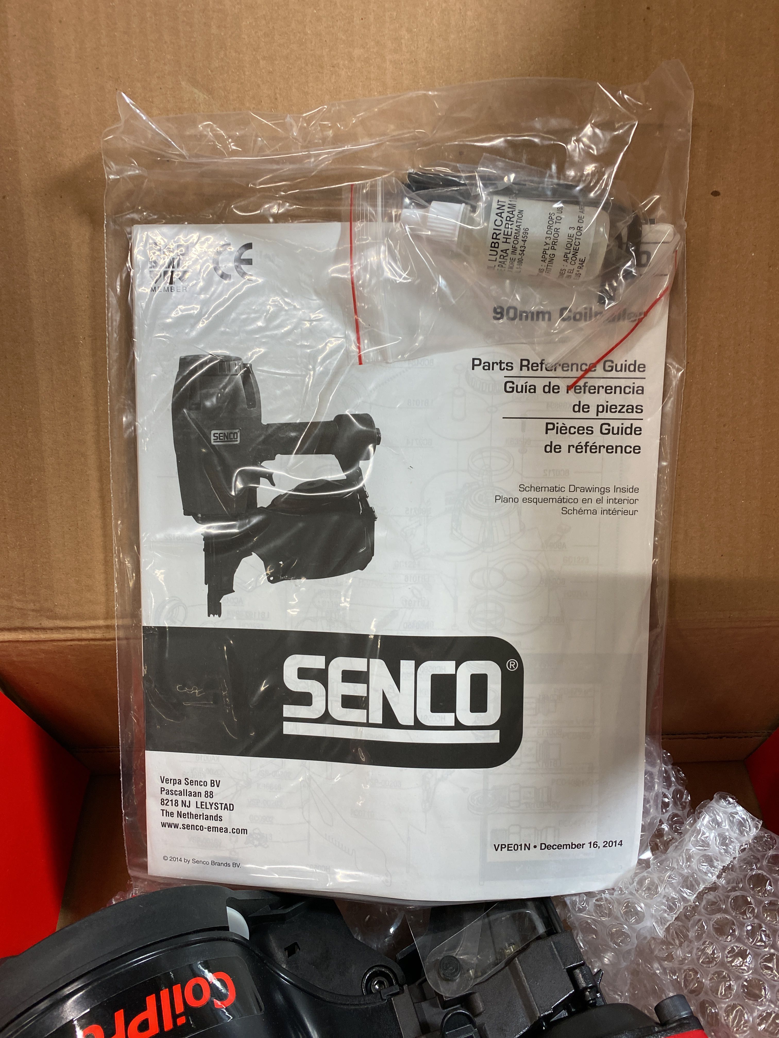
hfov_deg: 53.1
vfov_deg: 67.3
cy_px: 519
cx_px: 390
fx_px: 780
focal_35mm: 26
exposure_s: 1/100
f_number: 1.8
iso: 80
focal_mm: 4.25
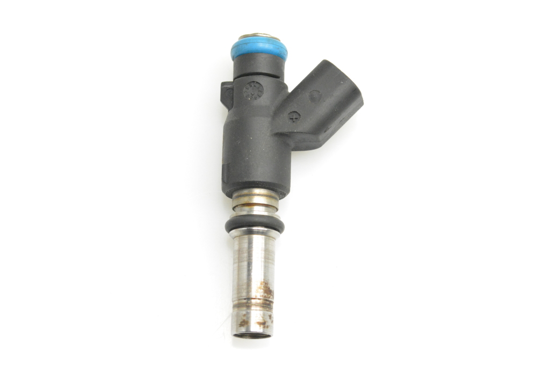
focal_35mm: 82
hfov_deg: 24.6
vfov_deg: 16.5
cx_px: 275
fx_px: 1260
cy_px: 183
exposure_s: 1/320
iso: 6400
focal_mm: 55
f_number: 9
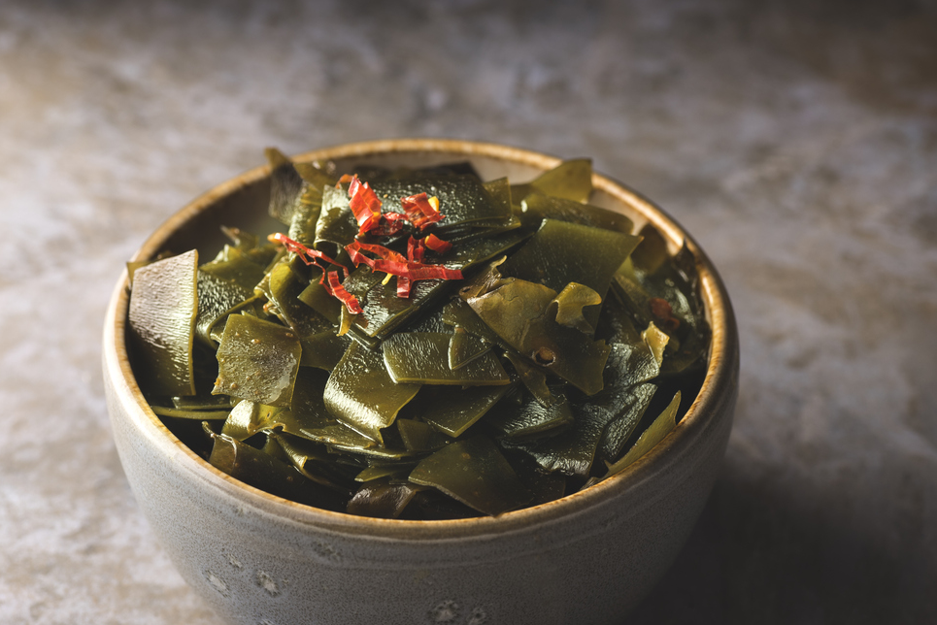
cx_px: 394
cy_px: 396
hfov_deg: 17.5
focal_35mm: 117
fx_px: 3046
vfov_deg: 11.7
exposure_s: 1/200
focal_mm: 90
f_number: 11
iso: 100
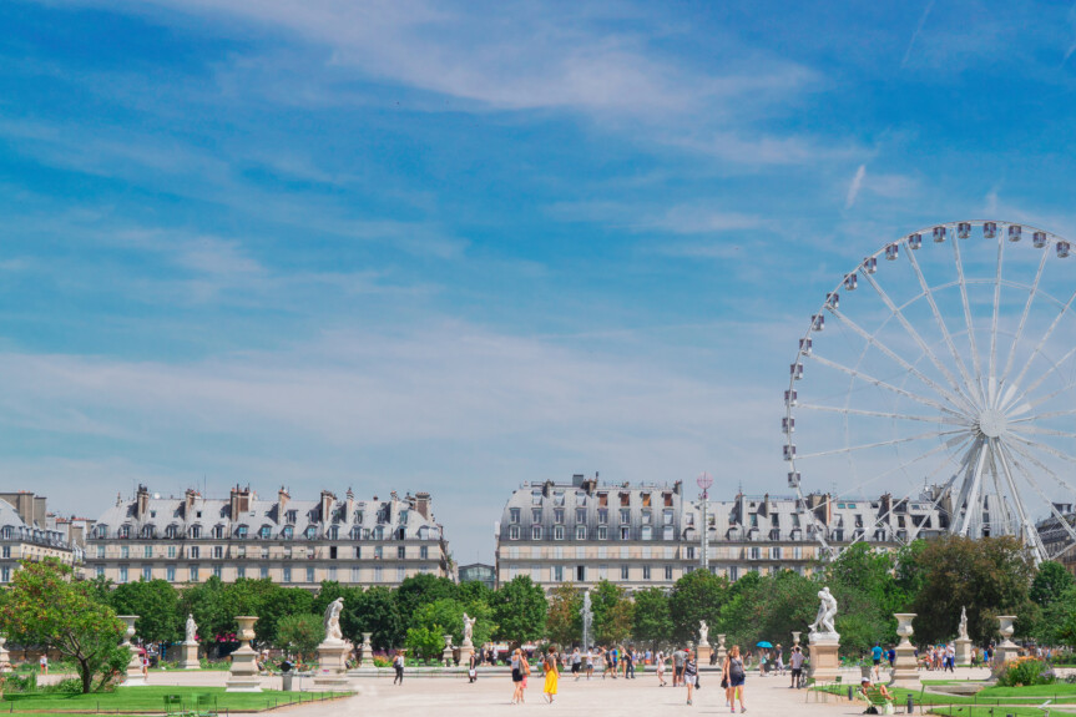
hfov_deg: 35.0
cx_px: 628
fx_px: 1703
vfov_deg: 23.8
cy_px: 369
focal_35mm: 57
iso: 200
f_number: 7.1
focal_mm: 41
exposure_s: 1/800
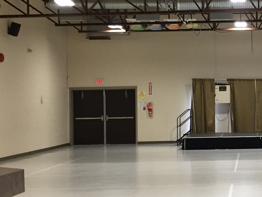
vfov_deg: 15.6
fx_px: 719
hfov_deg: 19.9
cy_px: 92
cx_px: 279
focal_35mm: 95
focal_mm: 4.15
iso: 125
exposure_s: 1/30
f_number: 2.2
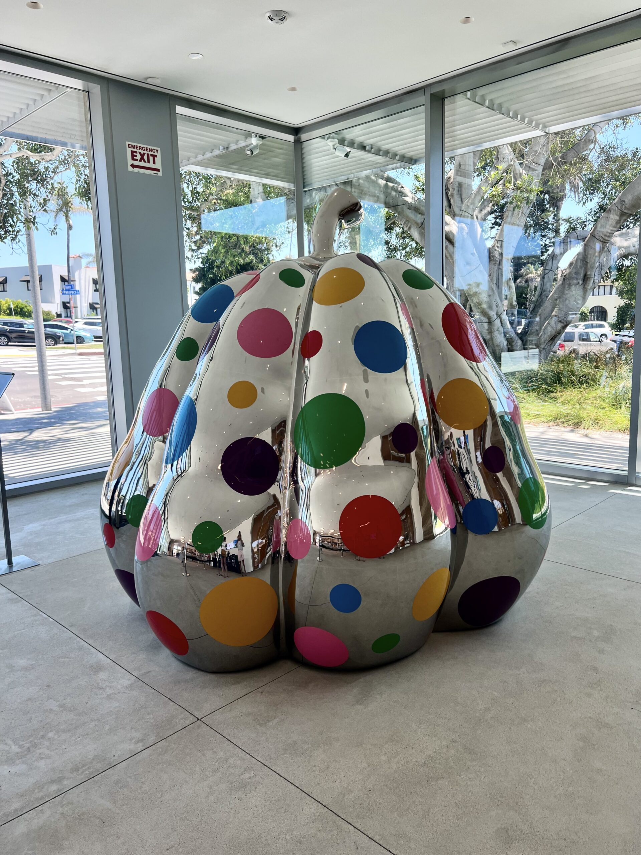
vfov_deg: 67.3
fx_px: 642
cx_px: 320
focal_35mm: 26
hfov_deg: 53.1
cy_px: 428
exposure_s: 1/288
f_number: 1.5
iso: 50
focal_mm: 5.7
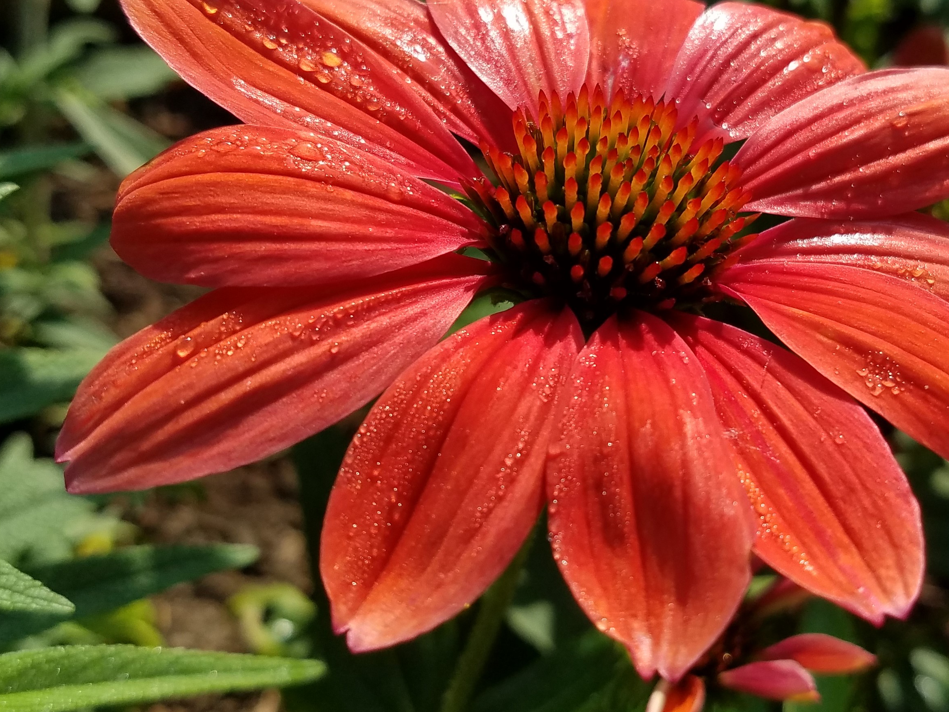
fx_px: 877
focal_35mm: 32
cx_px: 582
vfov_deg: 44.0
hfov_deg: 56.3
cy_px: 295
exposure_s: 1/2200
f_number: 1.7
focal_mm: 4.2
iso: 50
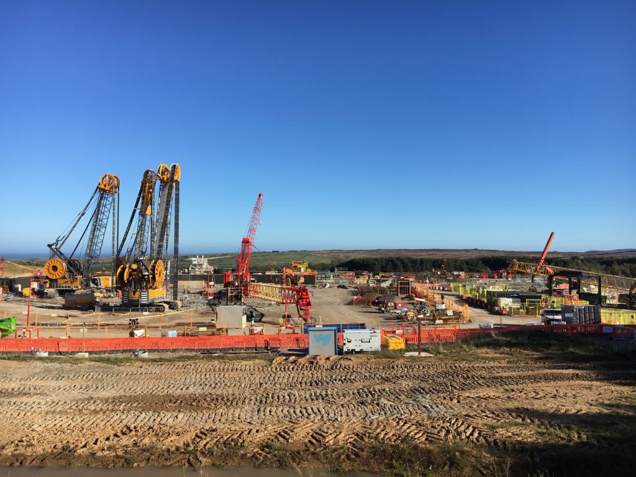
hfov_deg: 61.7
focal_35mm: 29
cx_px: 318
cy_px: 238
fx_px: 533
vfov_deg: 48.2
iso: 25
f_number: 2.2
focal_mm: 4.15
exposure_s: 1/1672
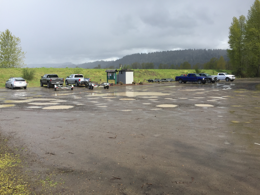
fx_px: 218
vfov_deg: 48.2
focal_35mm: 29
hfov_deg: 61.7
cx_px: 130
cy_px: 98
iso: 32
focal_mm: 4.15
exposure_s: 1/1068
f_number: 2.2
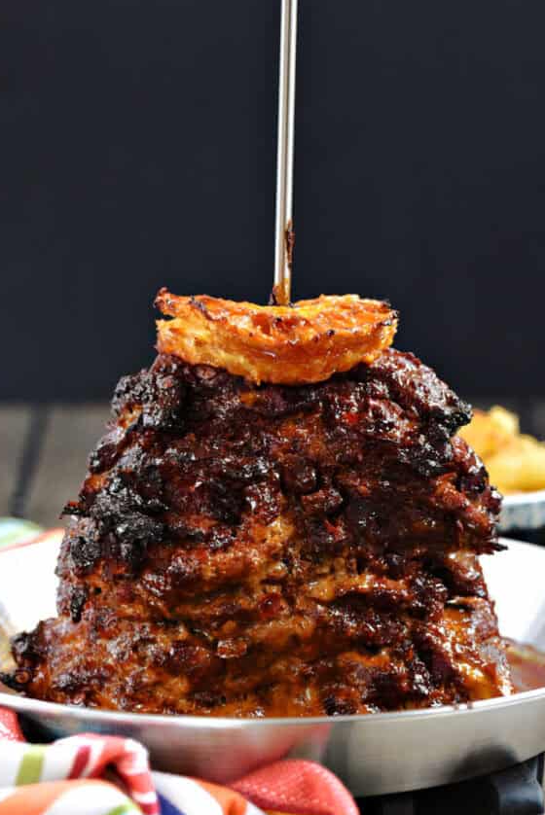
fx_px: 3060
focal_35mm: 135
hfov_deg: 10.2
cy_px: 491
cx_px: 265
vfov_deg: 15.2
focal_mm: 105
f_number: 6.3
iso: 3200
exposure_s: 1/100
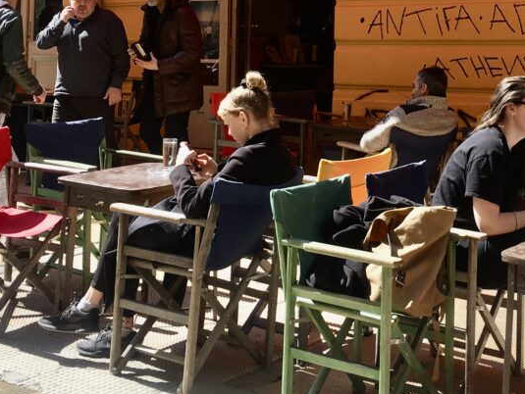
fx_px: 986
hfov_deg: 29.5
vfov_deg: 21.9
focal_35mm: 65
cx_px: 372
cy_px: 16
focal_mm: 4.15
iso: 25
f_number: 2.2
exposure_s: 1/527
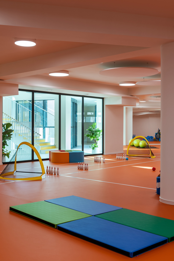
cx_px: 87
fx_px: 326
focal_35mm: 45
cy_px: 130
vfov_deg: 43.6
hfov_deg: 29.9
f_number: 9
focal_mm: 30
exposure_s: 1/10
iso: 100
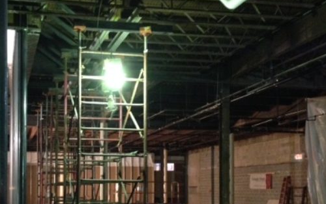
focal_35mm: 56
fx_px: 497
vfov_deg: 22.6
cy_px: 180
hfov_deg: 35.7
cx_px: 93
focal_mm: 4.12
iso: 500
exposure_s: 1/15
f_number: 2.4
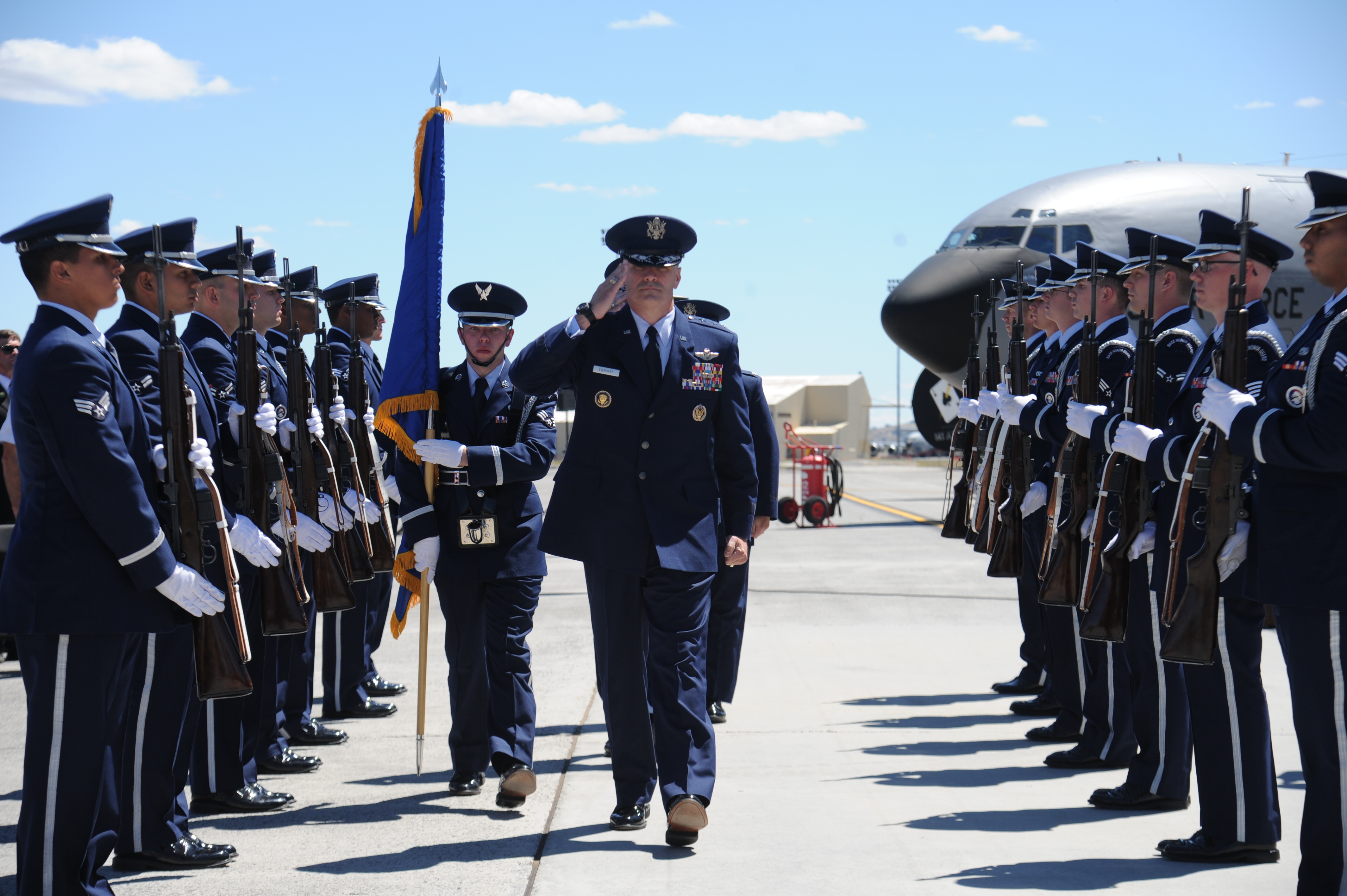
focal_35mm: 92
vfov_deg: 14.8
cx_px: 674
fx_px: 3440
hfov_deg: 22.2
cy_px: 448
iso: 400
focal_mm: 92
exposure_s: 1/1000
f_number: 6.3
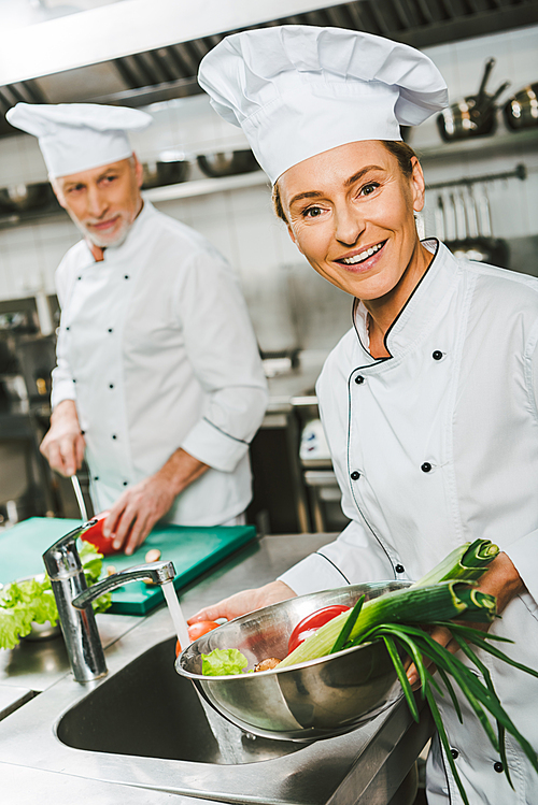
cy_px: 402
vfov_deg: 42.7
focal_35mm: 46
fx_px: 1030
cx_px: 269
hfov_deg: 29.3
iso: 80
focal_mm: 46
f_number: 3.5
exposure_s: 1/200
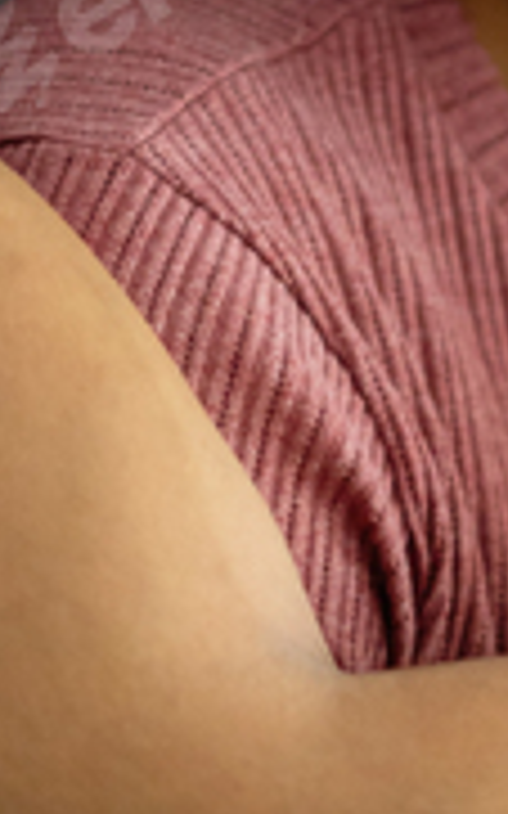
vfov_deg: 7.6
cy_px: -92
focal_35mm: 274
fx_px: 6074
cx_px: 854
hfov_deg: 4.7
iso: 800
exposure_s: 1/250
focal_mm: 55
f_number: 1.8
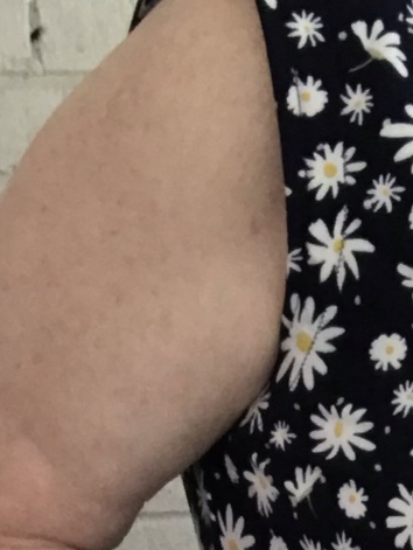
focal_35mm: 139
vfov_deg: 12.7
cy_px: 1031
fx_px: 2208
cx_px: 526
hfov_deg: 10.5
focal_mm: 2.87
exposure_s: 1/30
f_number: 2.2
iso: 125
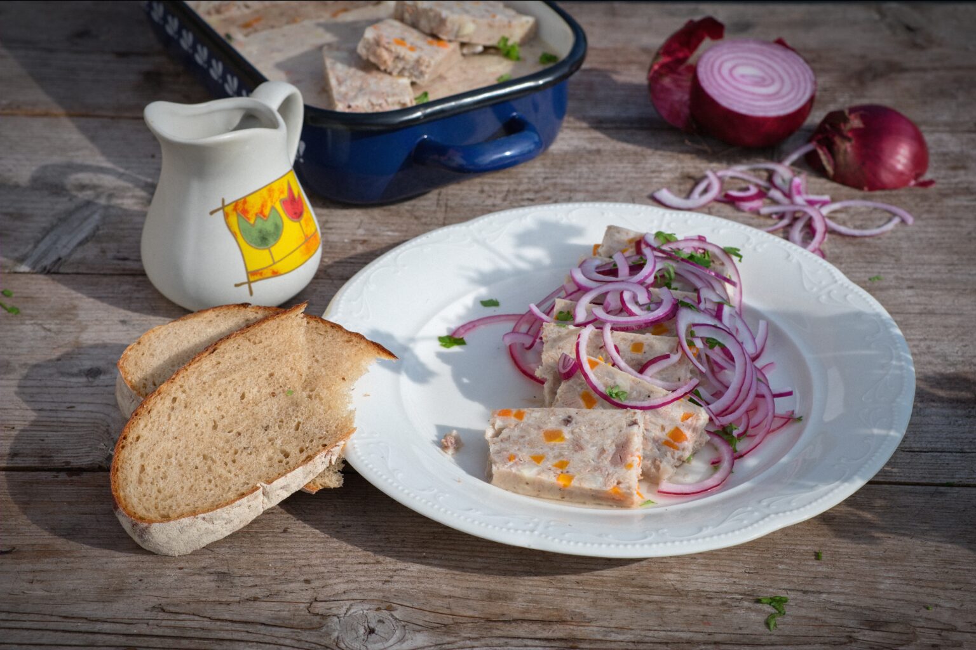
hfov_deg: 24.2
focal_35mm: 84
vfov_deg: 16.3
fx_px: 2277
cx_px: 488
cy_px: 325
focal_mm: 56
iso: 160
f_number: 5.6
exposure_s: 1/1000
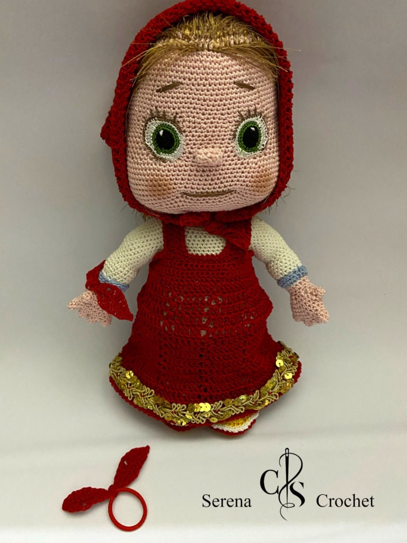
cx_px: 204
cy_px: 272
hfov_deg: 53.1
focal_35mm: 26
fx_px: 408
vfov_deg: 67.3
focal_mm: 4.25
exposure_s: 1/25
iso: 640
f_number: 1.8
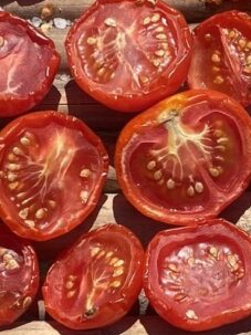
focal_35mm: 132
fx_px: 1277
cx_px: 212
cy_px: 154
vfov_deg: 14.9
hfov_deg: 11.2
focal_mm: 4.25
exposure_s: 1/2315
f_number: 1.8
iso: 32
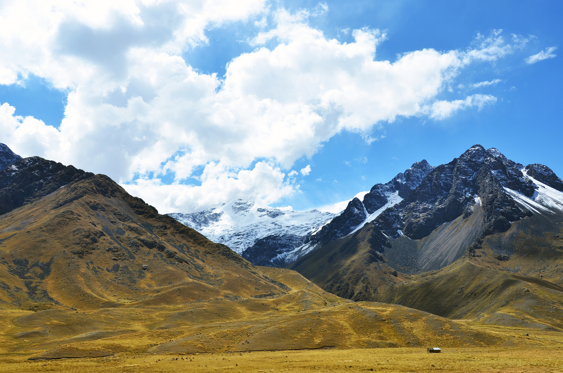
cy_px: 186
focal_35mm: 39
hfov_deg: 49.6
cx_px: 282
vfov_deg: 34.1
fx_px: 609
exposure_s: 1/320
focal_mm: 26
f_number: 9
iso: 100
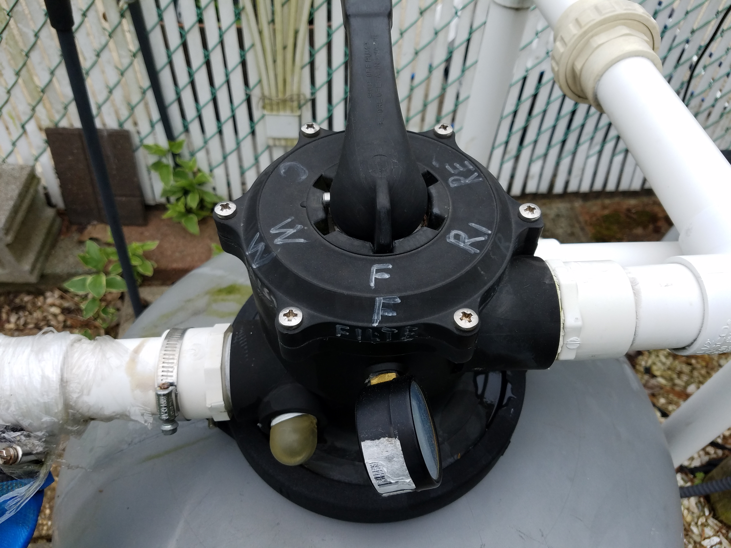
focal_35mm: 26
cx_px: 366
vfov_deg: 53.1
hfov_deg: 67.3
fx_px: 549
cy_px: 274
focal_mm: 4.2
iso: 50
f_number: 1.7
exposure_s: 1/495
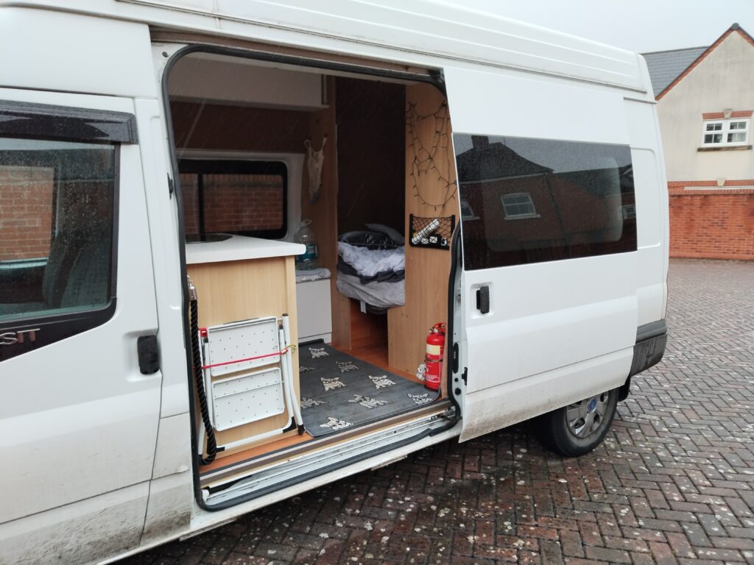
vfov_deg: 53.1
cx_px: 377
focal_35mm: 26
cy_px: 282
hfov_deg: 67.3
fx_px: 566
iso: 100
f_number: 1.8
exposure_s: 1/229
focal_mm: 4.75
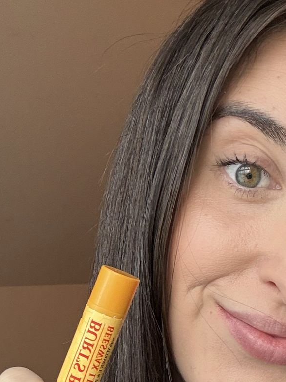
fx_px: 727
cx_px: 203
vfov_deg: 28.2
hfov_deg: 22.1
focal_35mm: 66
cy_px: 349
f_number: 1.9
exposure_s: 1/75
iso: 80
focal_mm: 2.69
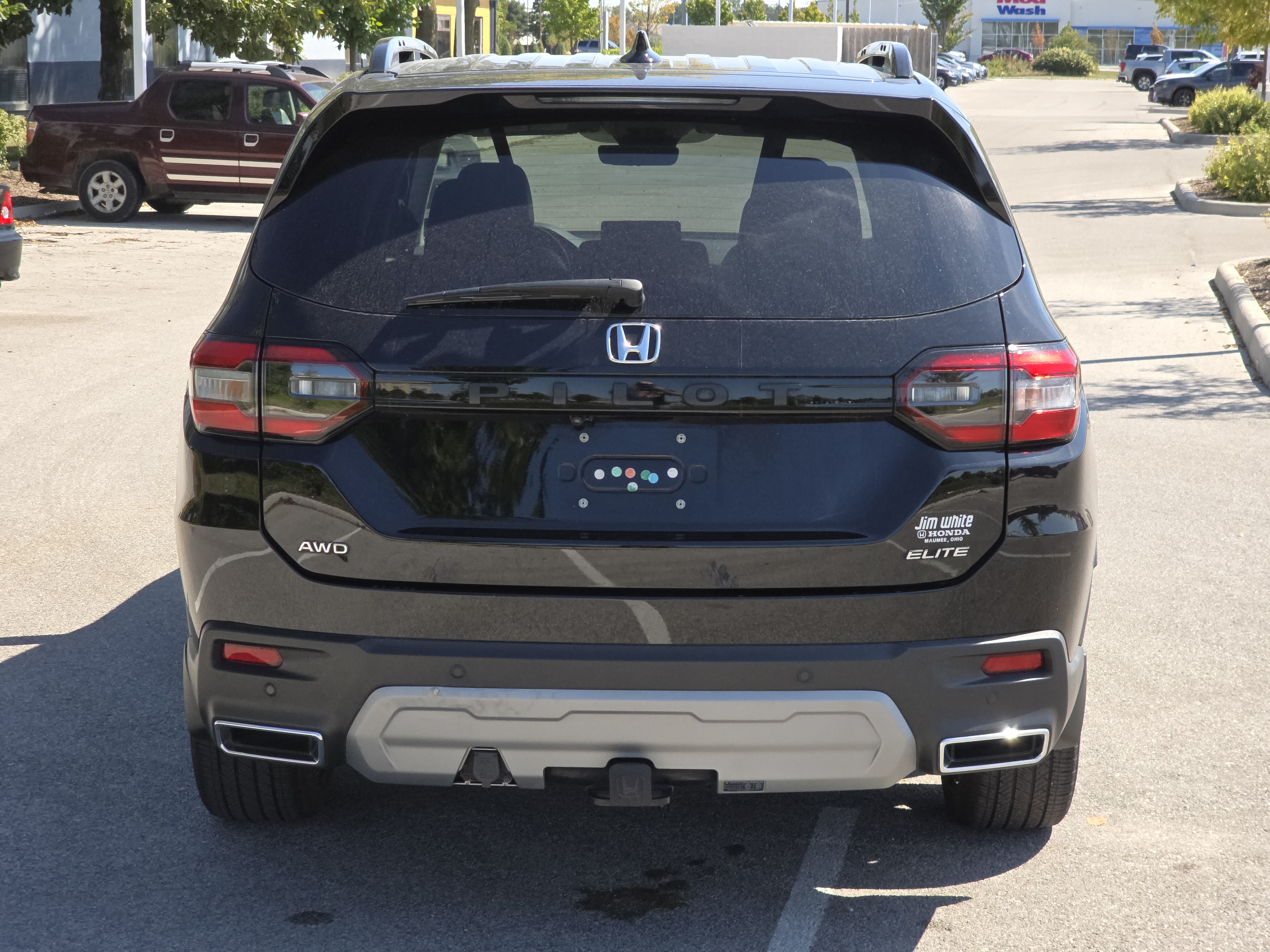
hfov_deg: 28.2
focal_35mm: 69
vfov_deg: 21.3
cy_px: 476
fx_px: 2531
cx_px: 635
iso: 50
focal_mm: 7.9
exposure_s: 1/788
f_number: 2.4
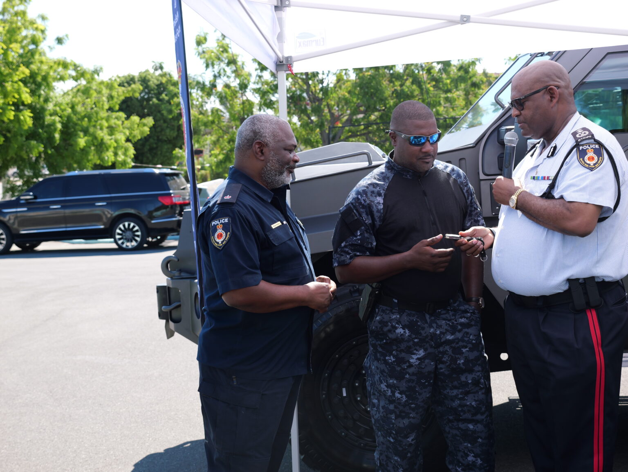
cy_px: 236
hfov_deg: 35.5
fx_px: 980
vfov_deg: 27.0
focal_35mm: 54
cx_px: 314
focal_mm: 27
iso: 100
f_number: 4
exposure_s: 1/250
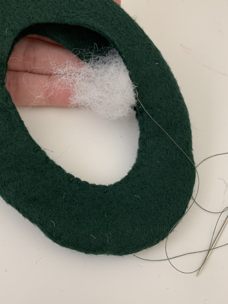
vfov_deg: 53.9
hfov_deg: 41.6
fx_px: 299
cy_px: 147
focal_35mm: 34
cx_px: 91
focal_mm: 4.25
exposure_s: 1/60
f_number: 1.8
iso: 160
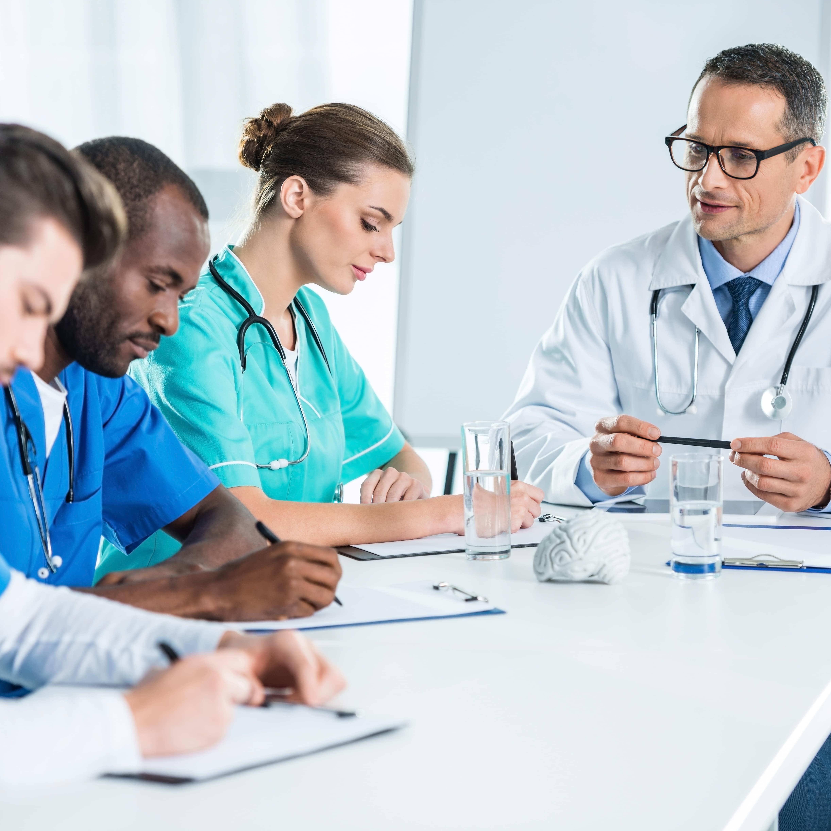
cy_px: 416
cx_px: 384
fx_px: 4346
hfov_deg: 10.9
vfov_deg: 10.9
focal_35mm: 160
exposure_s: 1/200
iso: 250
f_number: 3.2
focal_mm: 125
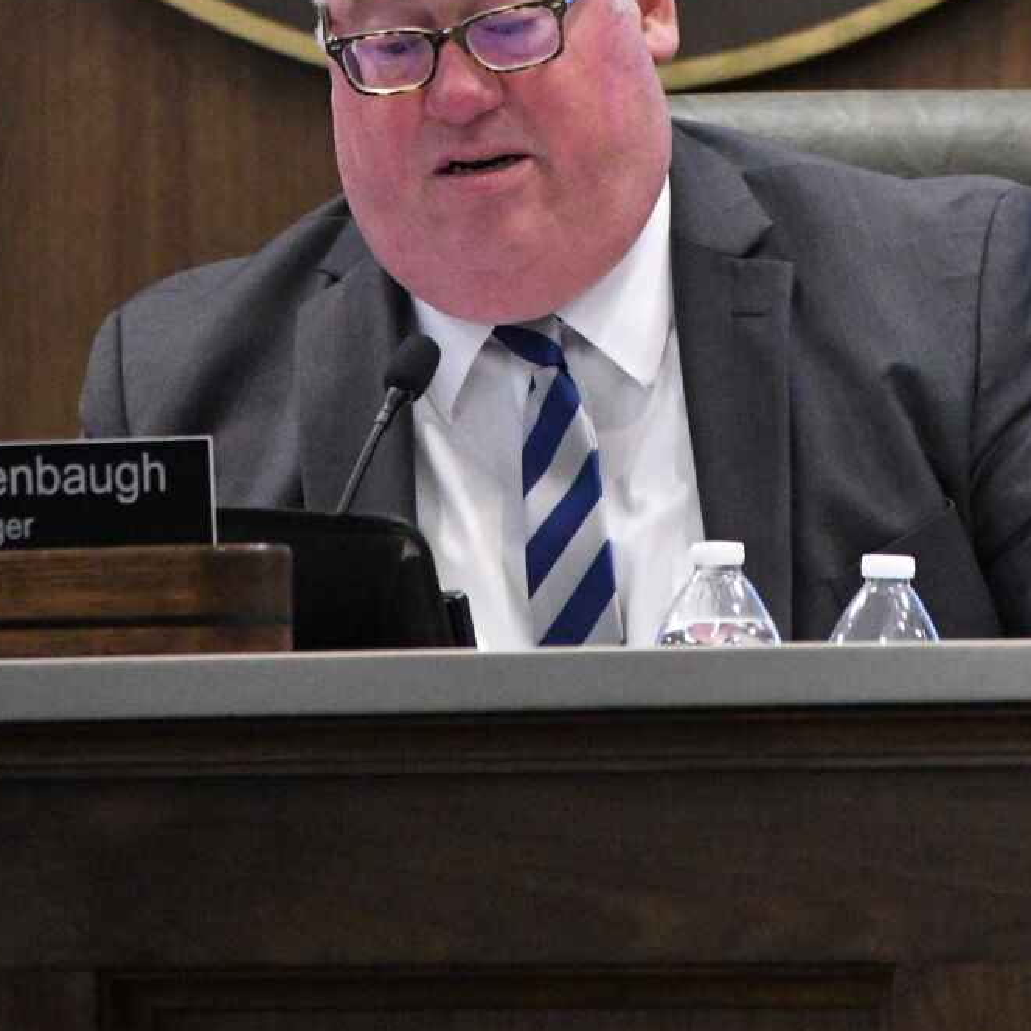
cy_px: -268
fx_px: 15972
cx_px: 541
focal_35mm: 474
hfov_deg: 3.7
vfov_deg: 3.7
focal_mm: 140
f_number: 5.6
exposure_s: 1/500
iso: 11400
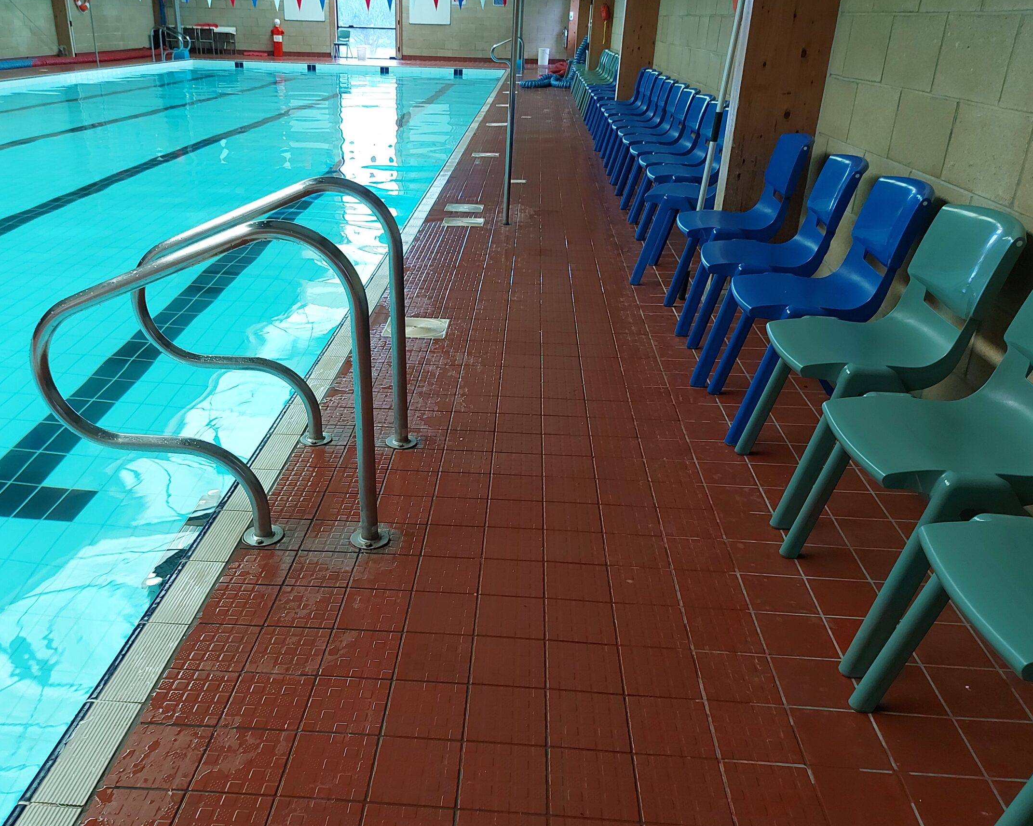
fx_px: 856
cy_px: 444
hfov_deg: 62.0
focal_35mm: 28
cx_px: 455
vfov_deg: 51.5
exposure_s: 1/33
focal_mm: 5.23
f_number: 1.8
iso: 160
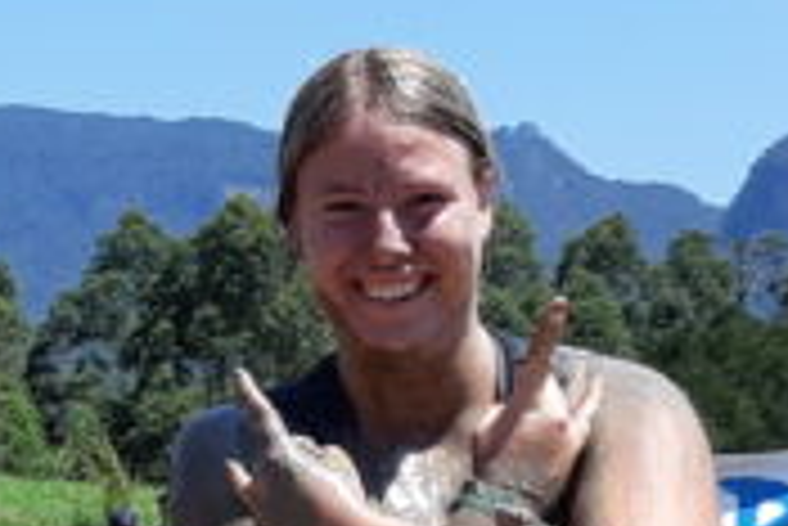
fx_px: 3461
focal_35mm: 158
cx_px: 441
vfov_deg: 8.6
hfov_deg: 13.0
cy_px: 661
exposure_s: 1/1613
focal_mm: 3.93
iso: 40
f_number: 1.7
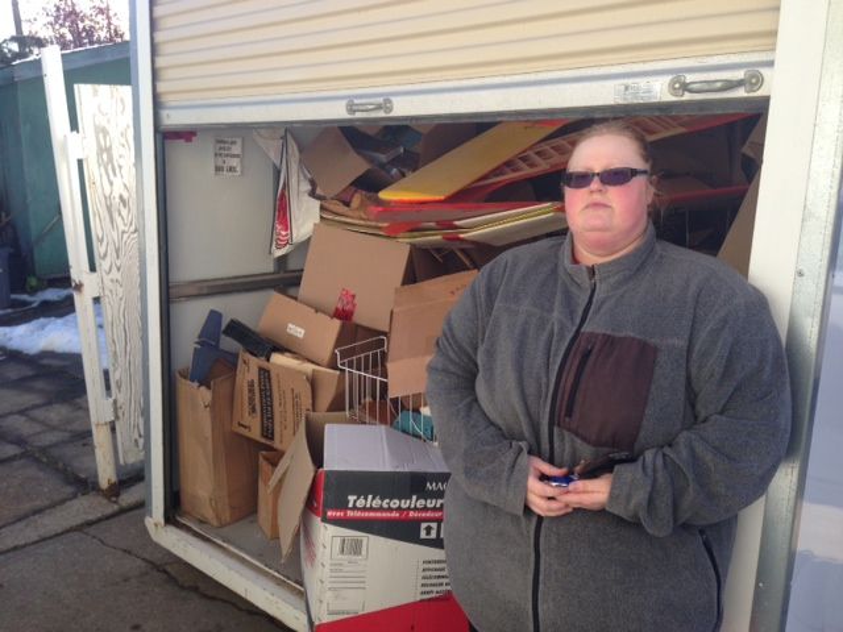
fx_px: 804
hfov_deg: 55.4
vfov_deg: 42.9
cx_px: 422
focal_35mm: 33
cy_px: 316
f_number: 2.4
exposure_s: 1/313
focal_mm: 4.12
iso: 50
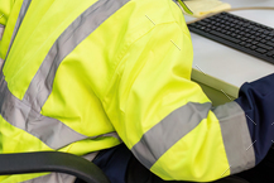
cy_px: 2
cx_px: 258
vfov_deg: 14.2
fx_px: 724
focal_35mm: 95
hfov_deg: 20.9
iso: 1000
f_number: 1.4
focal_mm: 35
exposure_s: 1/800
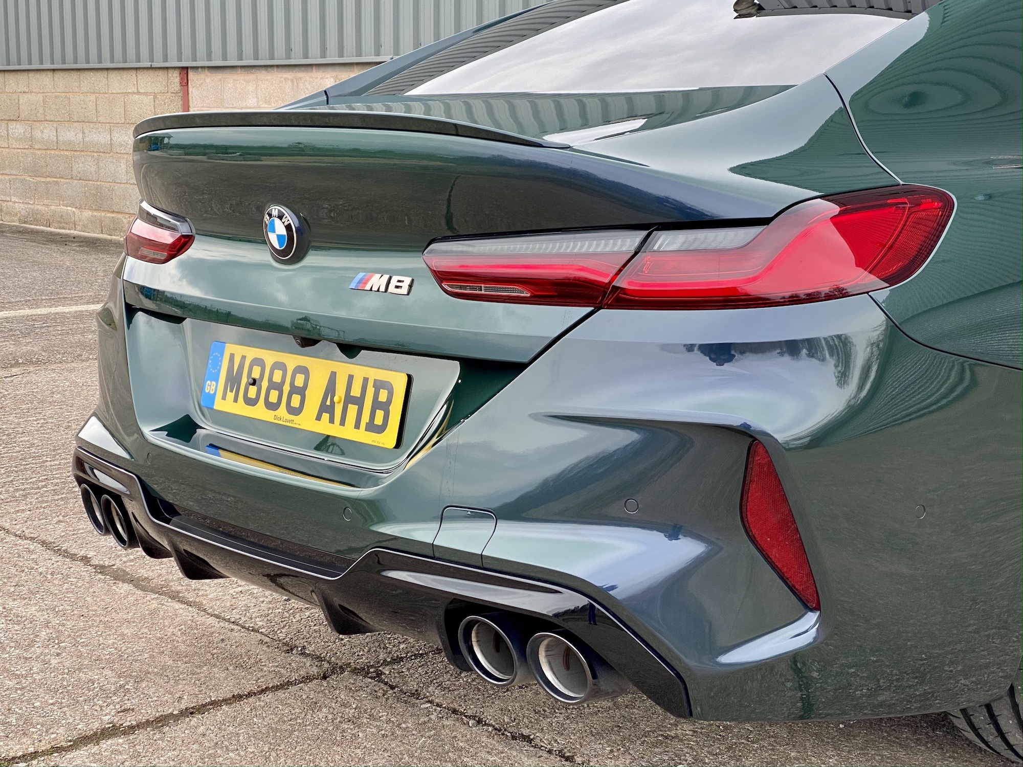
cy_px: 384
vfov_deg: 28.0
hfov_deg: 36.8
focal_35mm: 52
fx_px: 1537
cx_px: 512
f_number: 2
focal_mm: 6
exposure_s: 1/322
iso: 20
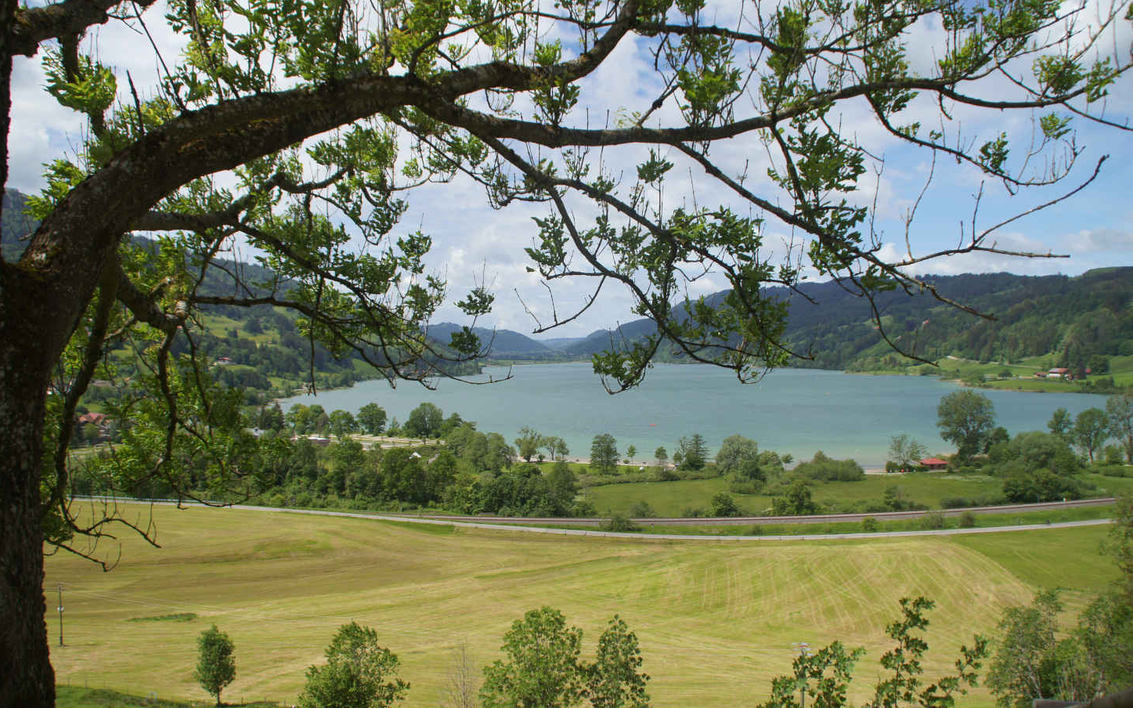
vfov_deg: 44.5
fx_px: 864
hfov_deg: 66.5
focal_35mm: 28
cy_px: 343
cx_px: 568
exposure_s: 1/800
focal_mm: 18
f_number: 4.5
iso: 100
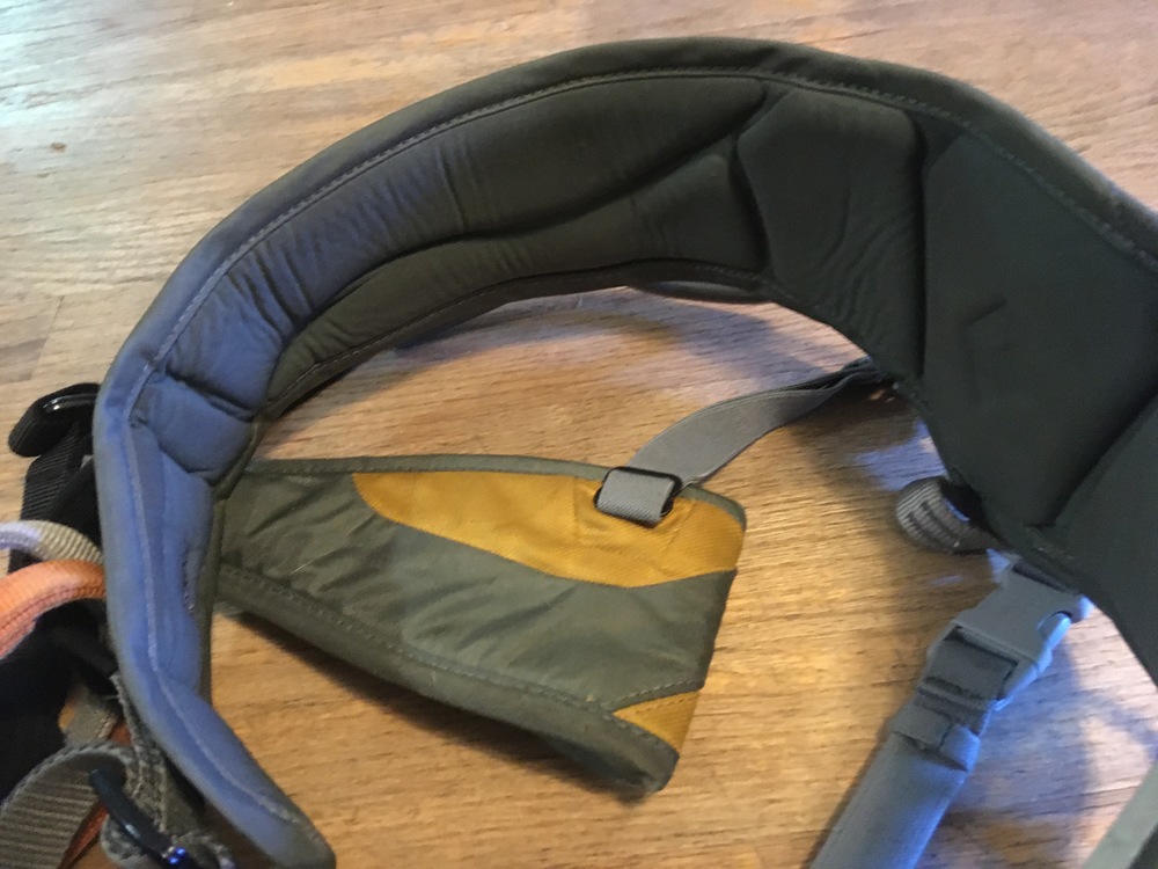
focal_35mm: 29
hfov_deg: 61.7
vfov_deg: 48.2
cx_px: 579
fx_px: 970
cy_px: 434
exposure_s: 1/15
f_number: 2.2
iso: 500
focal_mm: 4.15
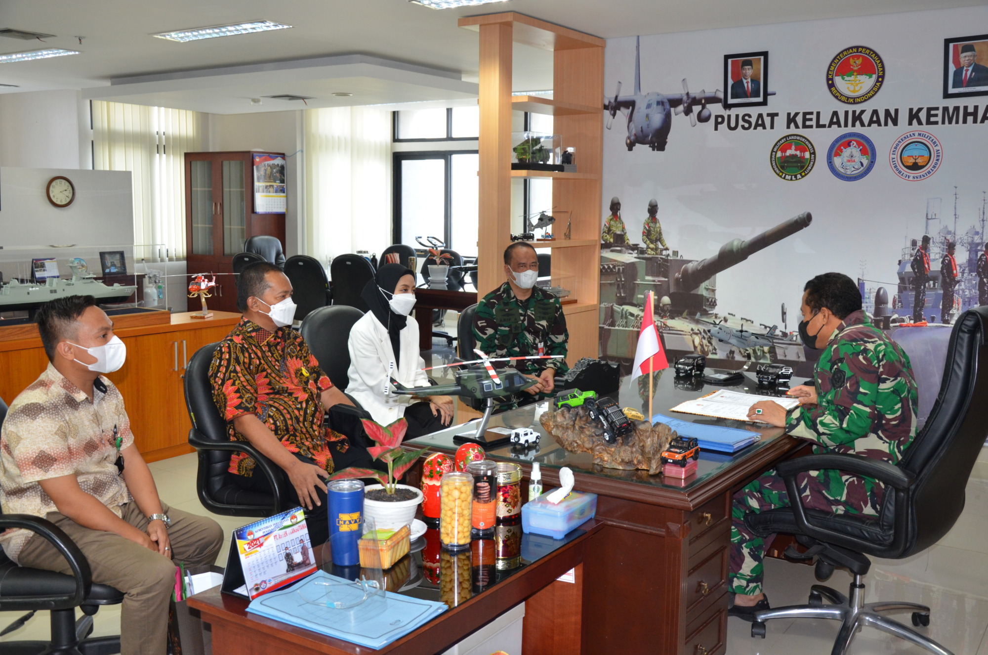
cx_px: 494
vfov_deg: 36.7
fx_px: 986
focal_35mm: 36
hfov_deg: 53.2
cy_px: 328
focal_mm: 24
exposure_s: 1/60
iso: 800
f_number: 5
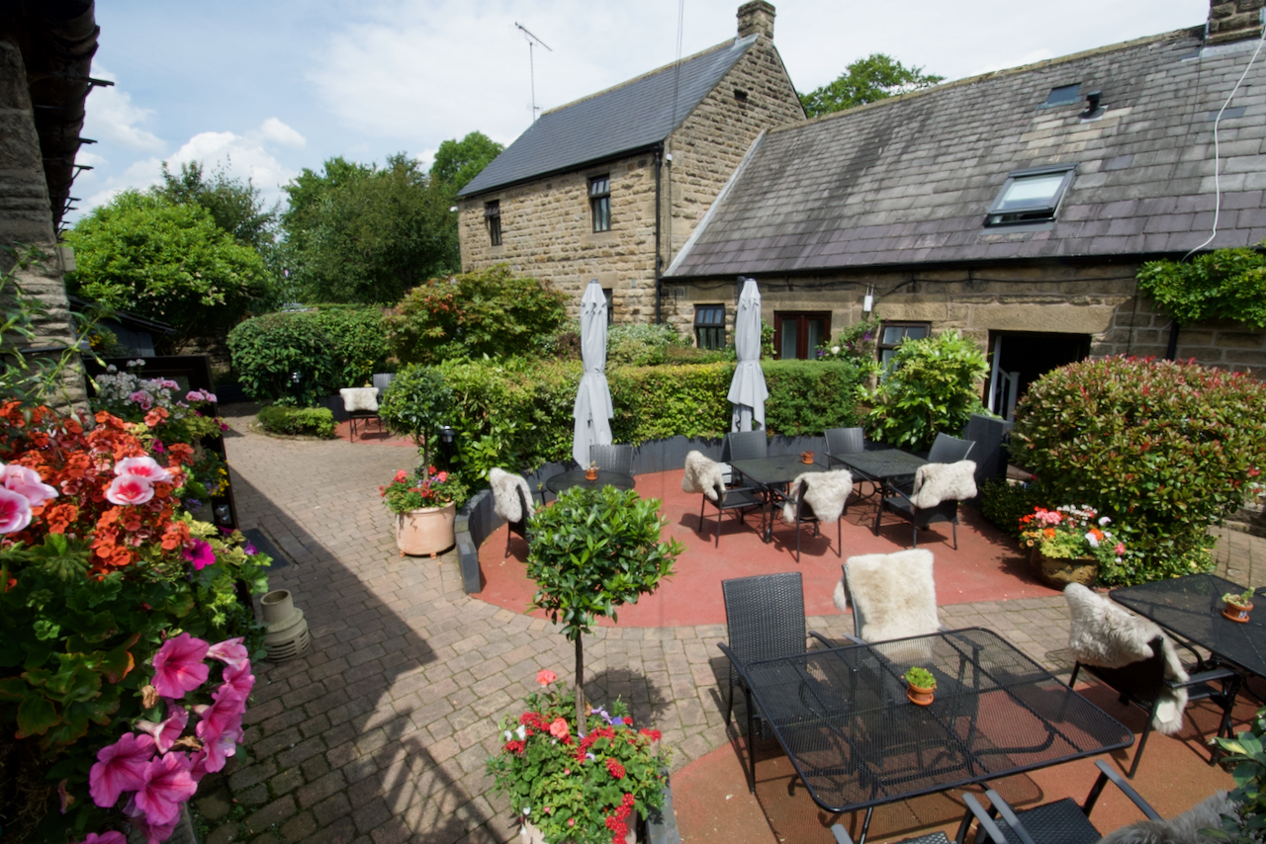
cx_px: 633
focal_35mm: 15
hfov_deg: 100.4
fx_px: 528
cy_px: 422
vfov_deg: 77.4
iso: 800
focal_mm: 10
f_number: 18
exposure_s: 1/320
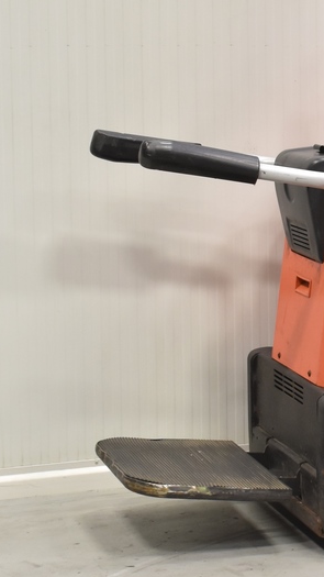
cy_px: 185
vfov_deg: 18.6
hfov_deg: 10.2
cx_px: 493
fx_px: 1758
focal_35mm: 115
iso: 1000
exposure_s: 1/20
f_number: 7.1
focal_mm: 32
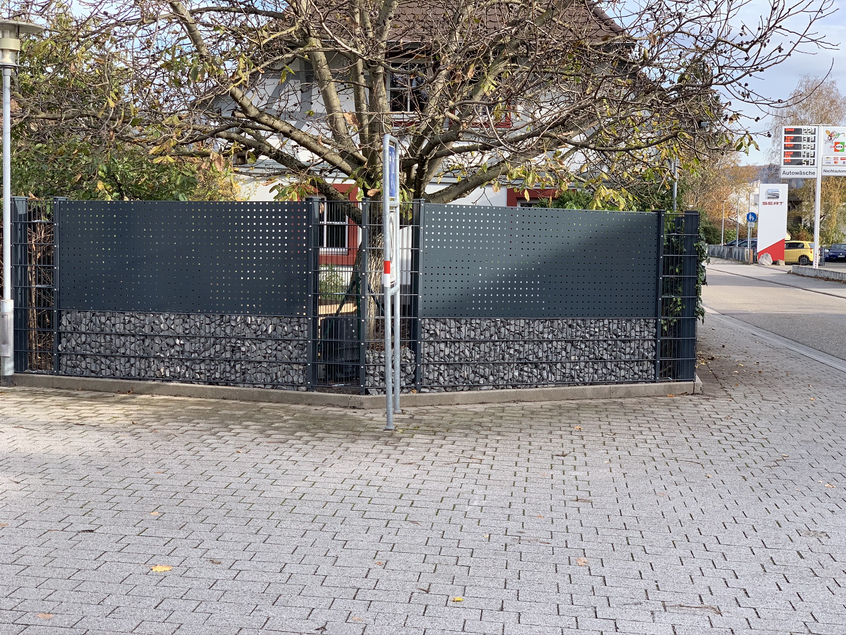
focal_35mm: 52
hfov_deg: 36.8
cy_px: 318
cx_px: 423
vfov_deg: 28.0
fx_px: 1271
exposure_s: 1/261
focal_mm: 6
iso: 16
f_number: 2.4
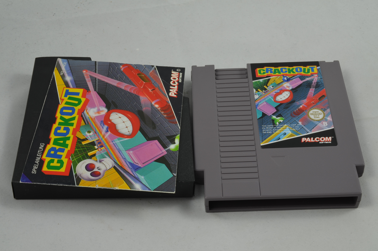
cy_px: 126
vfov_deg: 22.5
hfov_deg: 33.5
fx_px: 629
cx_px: 189
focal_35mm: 60
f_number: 20
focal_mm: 40
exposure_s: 1/2
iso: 100
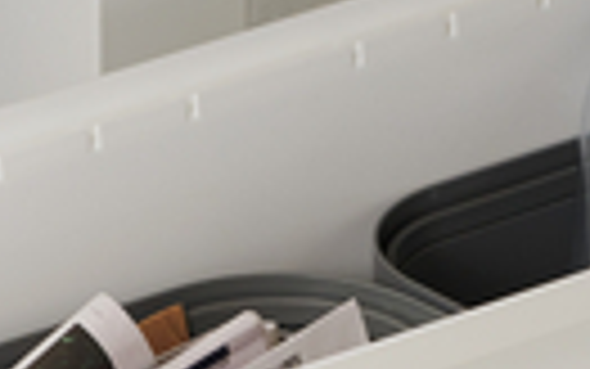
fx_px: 9041
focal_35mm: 562
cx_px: 527
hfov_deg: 3.7
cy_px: 529
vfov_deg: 2.3
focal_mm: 90
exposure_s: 1
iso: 320
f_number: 10
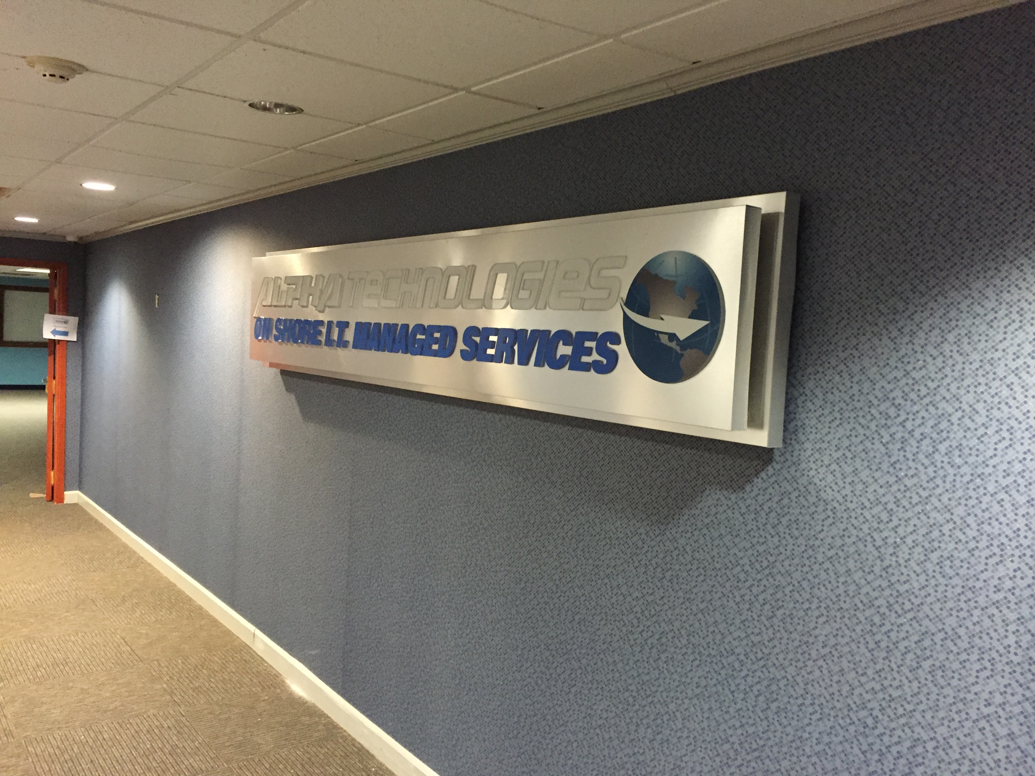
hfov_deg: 61.7
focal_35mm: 29
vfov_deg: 48.2
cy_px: 388
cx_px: 518
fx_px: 867
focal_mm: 4.15
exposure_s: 1/15
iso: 320
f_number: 2.2
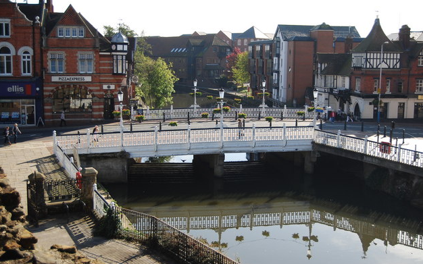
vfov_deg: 27.4
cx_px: 213
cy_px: 124
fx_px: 542
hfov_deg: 42.7
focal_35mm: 47
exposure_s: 1/640
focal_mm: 30
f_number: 4.2
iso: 200
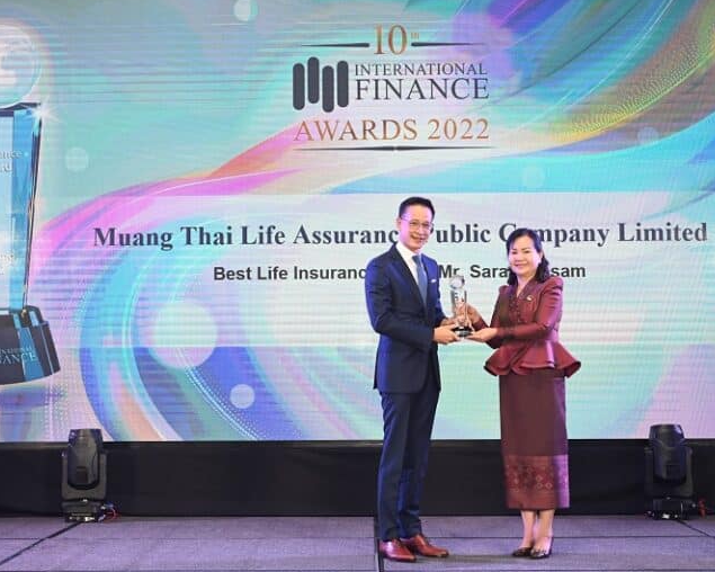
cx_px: 356
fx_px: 1249
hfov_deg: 32.0
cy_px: 285
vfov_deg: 25.8
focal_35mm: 59
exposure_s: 1/200
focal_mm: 52
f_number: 4
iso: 640
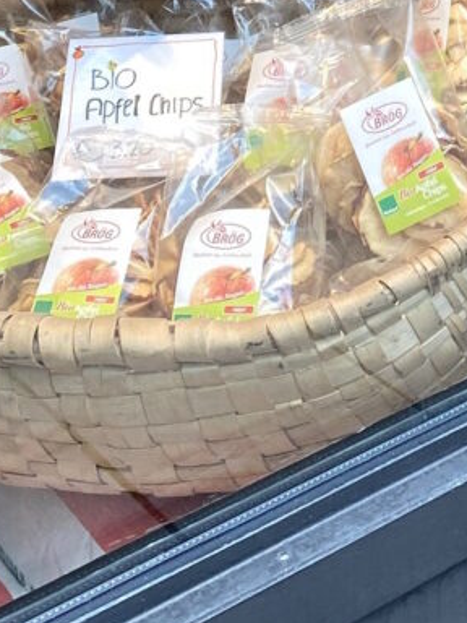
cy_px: -448
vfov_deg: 16.3
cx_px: 641
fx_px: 1871
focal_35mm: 104
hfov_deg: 13.6
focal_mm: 4.25
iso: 32
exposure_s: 1/100
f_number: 1.8
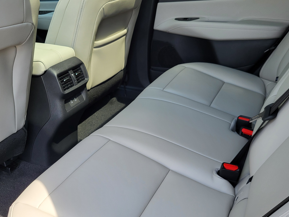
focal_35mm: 37
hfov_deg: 50.1
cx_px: 132
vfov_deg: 38.5
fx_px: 309
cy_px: 132
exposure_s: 1/423
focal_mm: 5.4
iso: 40
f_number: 1.8
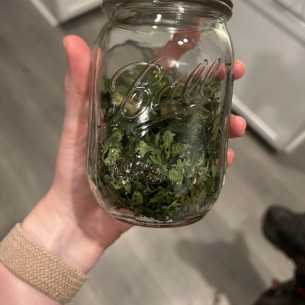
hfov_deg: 52.5
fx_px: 309
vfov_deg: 52.1
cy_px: 118
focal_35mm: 31
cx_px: 153
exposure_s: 1/60
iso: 400
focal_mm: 5.7
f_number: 1.5
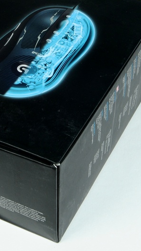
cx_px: 31
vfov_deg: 23.4
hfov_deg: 13.2
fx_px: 606
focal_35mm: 91
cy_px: 99
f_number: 22
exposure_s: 1/100
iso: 200
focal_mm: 30
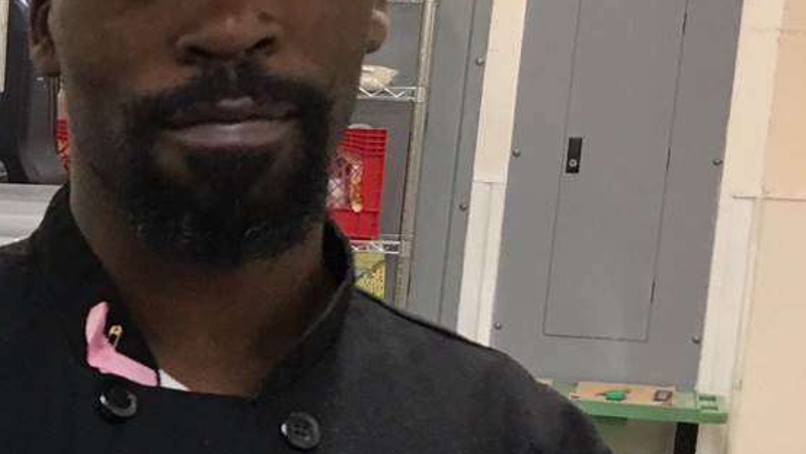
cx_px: -386
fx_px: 2458
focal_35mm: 115
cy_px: 525
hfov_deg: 16.9
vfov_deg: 10.4
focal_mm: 4.15
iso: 40
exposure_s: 1/15
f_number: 2.2
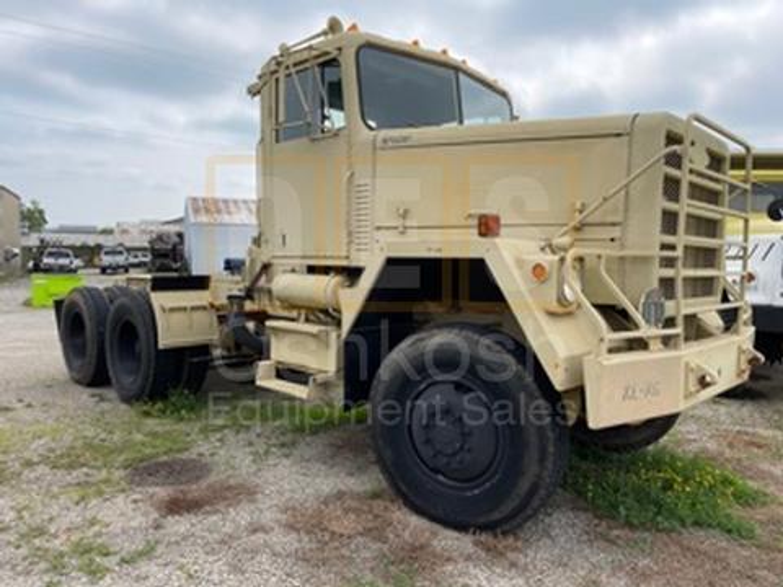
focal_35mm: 26
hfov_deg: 67.3
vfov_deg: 53.1
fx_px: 588
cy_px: 294
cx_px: 392
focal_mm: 5.1
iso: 32
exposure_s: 1/4202
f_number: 1.6
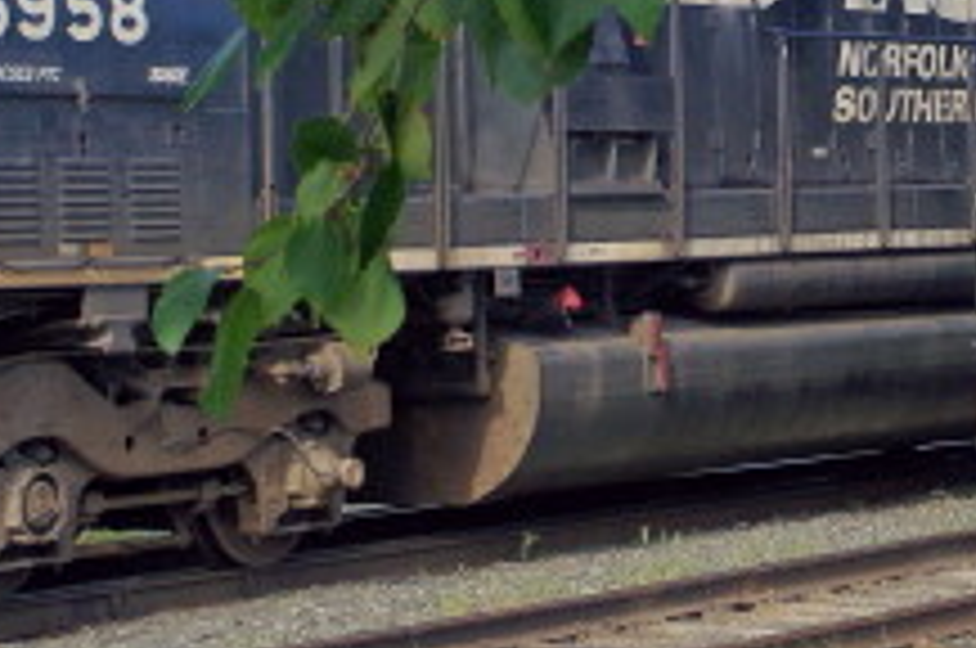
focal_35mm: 153
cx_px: 904
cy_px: -61
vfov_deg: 8.9
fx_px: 4142
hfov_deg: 13.3
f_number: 5.6
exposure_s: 1/1000
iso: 400
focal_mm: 26.25
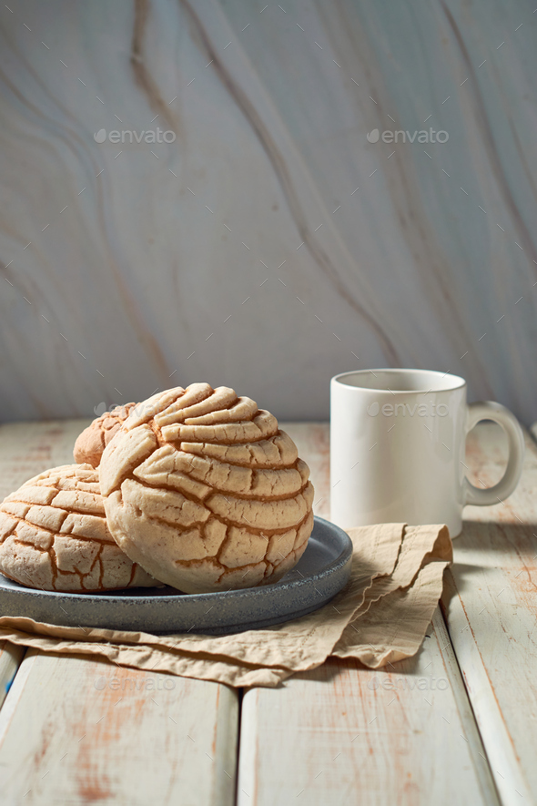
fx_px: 1678
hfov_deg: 18.2
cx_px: 268
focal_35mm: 75
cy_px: 403
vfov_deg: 27.0
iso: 100
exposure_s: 1/160
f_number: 5.6
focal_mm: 50
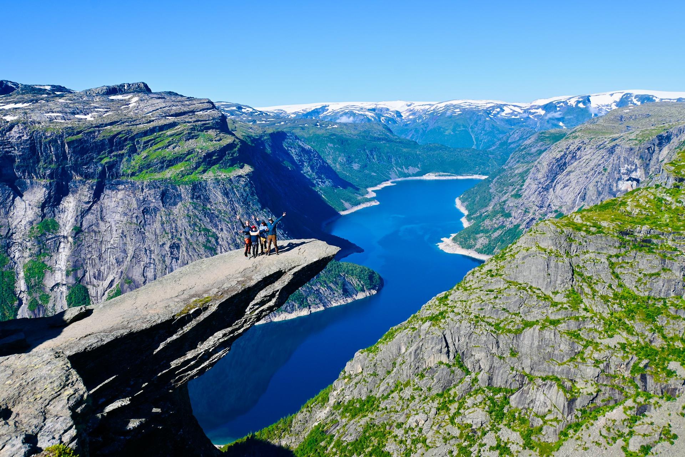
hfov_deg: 58.3
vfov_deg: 40.8
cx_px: 342
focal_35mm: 32
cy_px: 228
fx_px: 614
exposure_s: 1/400
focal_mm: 21.5
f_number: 7.1
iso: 100
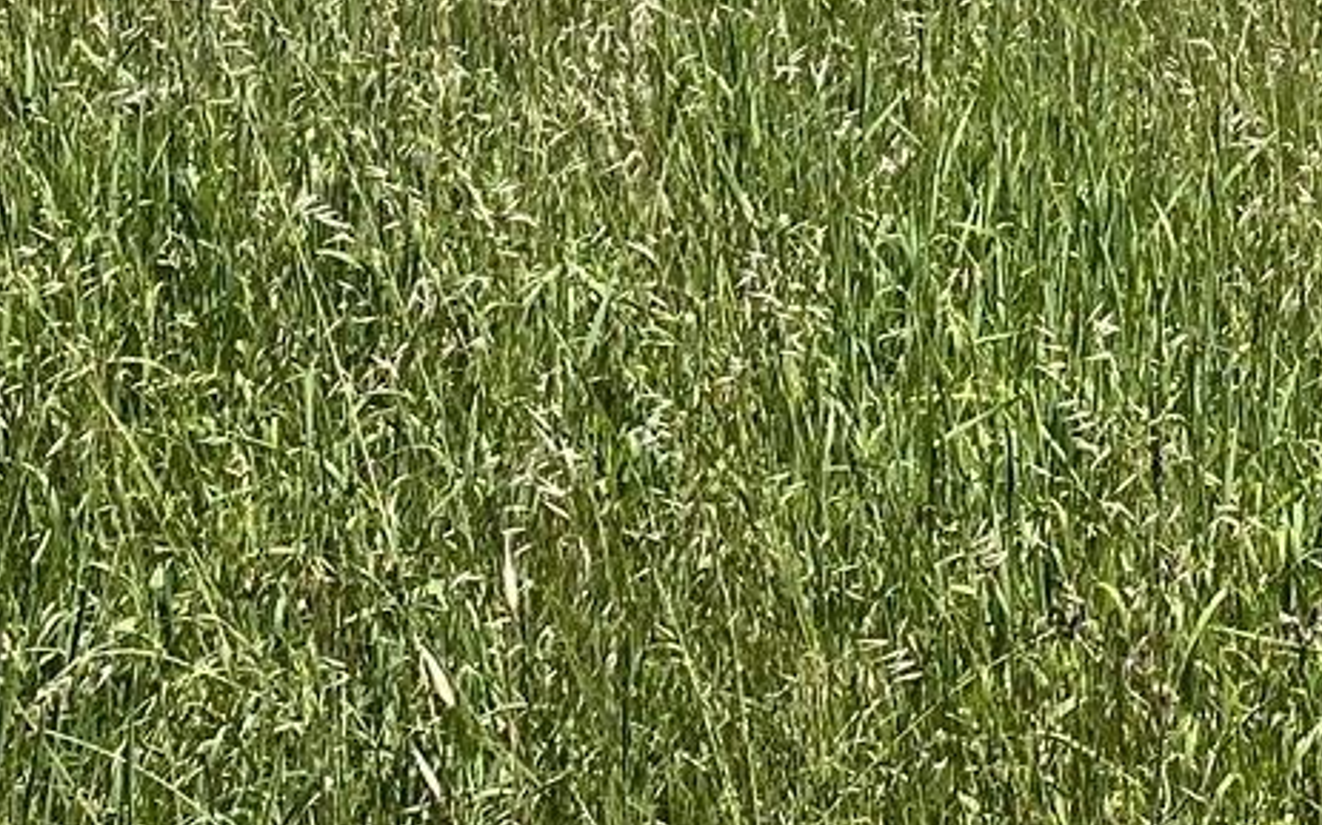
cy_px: -1196
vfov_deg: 9.5
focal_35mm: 122
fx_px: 4394
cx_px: 1171
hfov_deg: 16.9
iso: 32
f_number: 1.8
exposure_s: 1/3731
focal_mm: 4.25
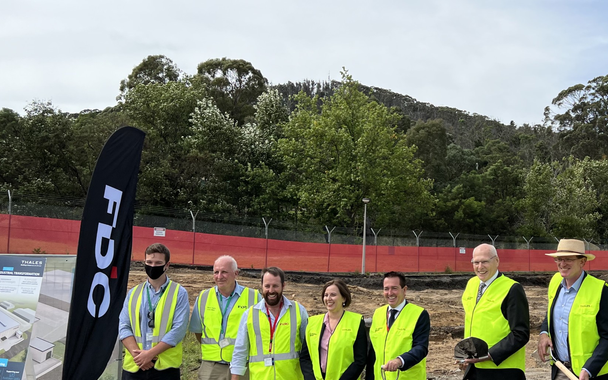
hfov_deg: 45.2
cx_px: 426
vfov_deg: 29.8
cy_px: 213
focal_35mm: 43
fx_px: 712
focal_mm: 5.7
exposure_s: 1/5076
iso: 50
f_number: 1.5
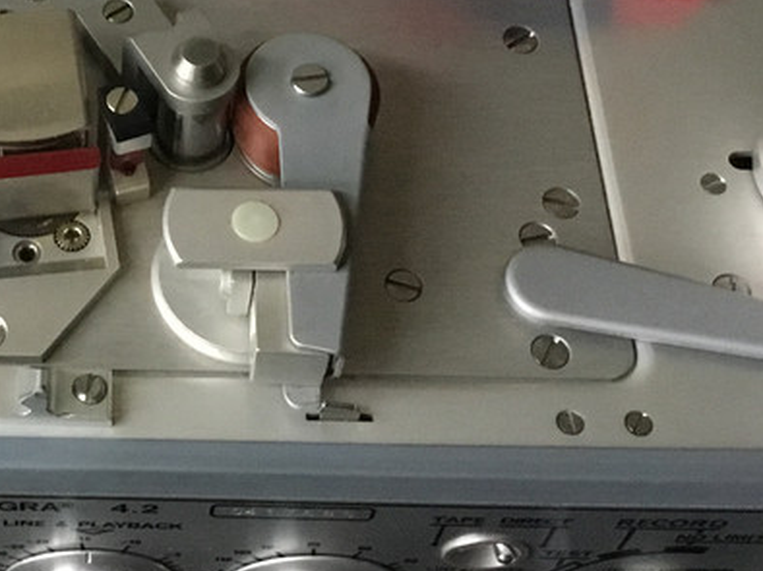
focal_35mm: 84
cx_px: -13
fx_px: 1850
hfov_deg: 22.4
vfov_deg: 17.3
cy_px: 54
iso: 250
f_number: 2.4
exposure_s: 1/25
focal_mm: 3.3
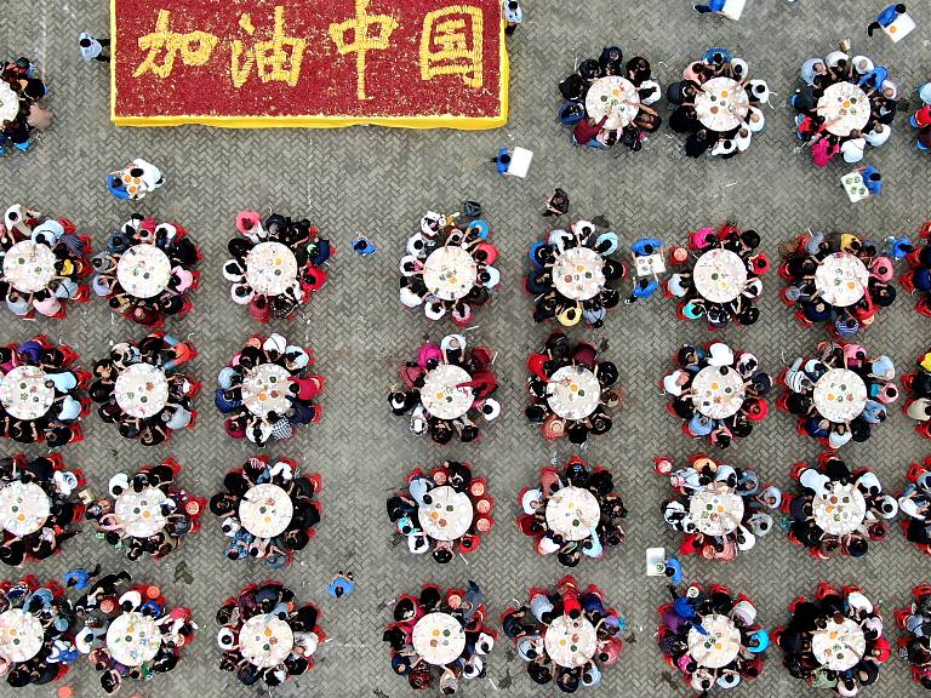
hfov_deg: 38.2
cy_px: 325
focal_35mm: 50
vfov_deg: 29.1
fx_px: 1345
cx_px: 504
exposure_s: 1/30
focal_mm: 5.45
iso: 160
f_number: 3.1
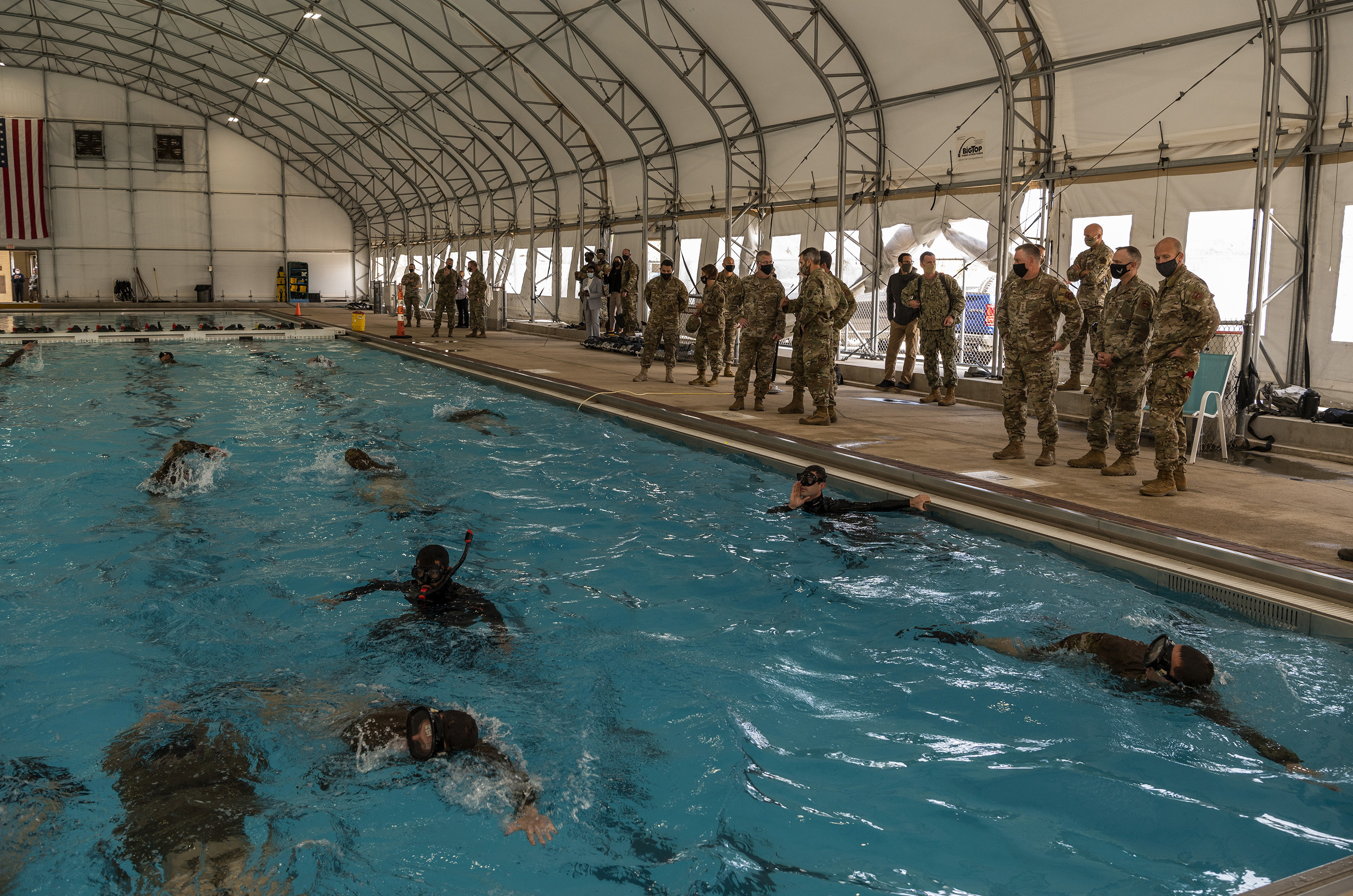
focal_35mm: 31
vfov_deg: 42.1
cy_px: 448
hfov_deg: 60.4
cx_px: 676
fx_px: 1162
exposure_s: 1/200
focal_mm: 31
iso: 640
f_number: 5.6
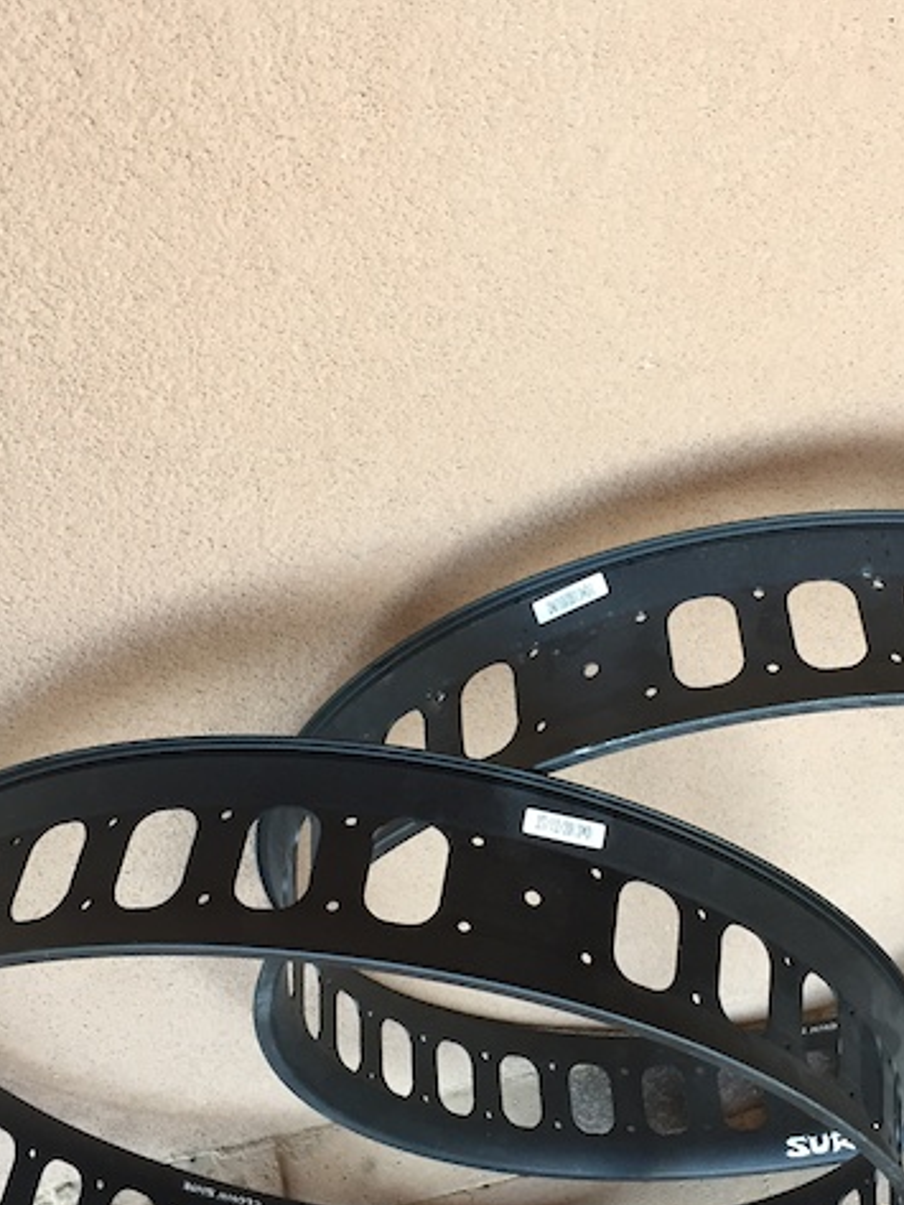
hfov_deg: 29.6
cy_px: 673
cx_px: 576
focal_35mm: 49
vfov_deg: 38.8
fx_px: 1705
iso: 40
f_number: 2.2
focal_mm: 4.15
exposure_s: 1/30
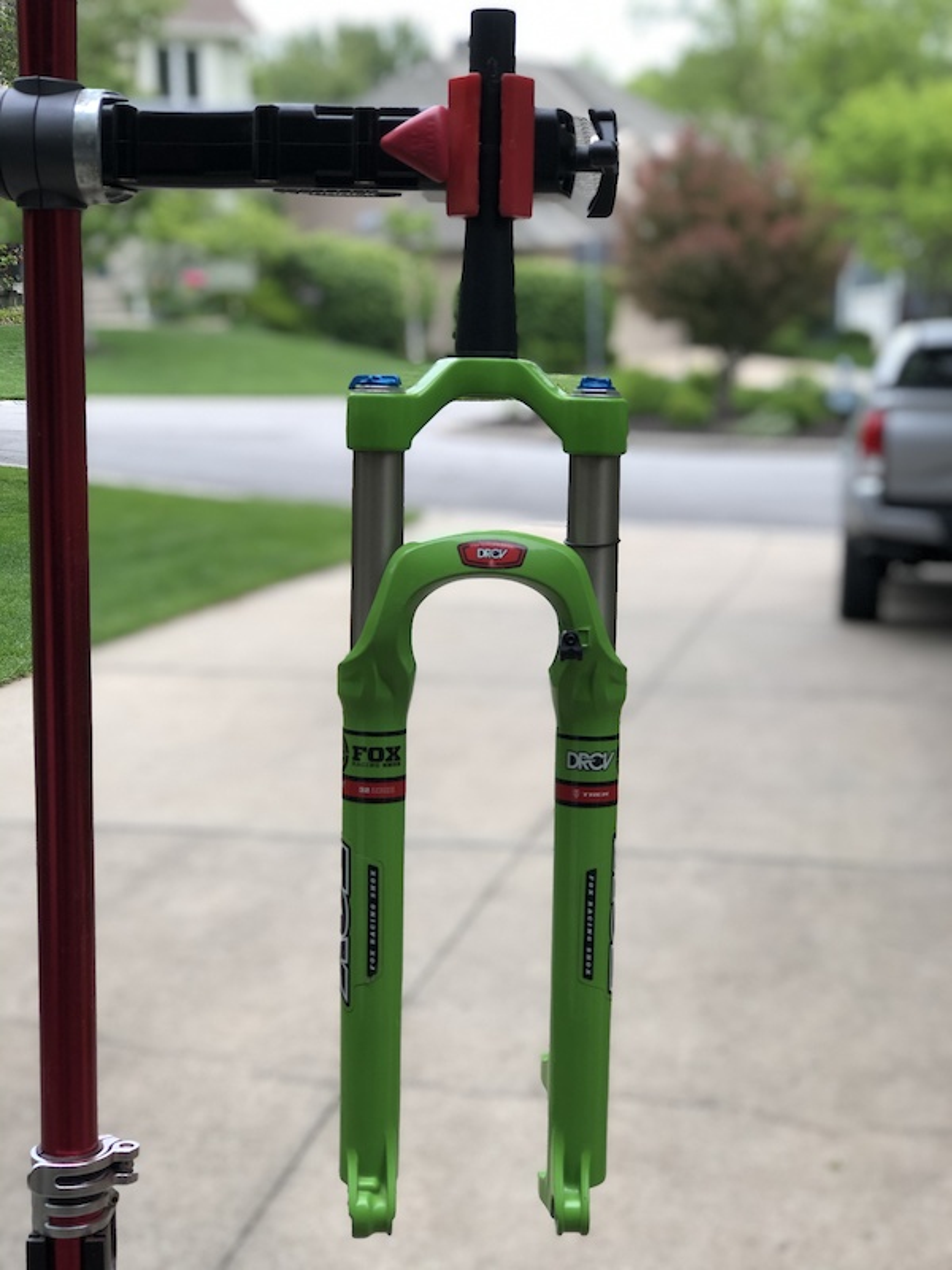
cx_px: 476
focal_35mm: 57
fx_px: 2090
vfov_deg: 33.8
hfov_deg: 25.7
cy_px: 635
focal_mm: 6.6
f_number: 2.8
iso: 32
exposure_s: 1/120
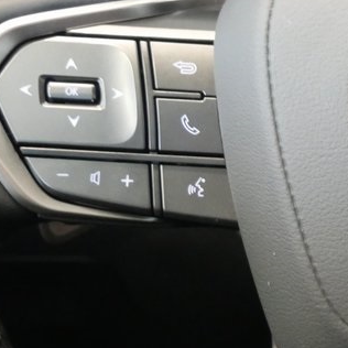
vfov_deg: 20.1
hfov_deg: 18.3
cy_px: 115
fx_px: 978
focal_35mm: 86
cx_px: 497
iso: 3200
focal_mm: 15
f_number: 3.7
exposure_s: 1/8
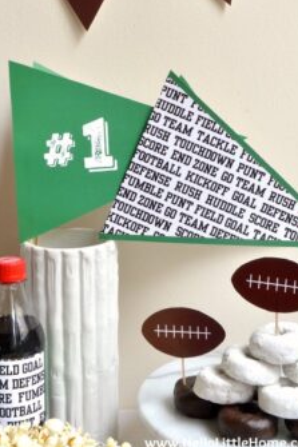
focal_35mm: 58
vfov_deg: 33.6
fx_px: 721
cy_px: 96
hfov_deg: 23.2
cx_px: 87
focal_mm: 24
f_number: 16
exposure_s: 1/1.3
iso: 400
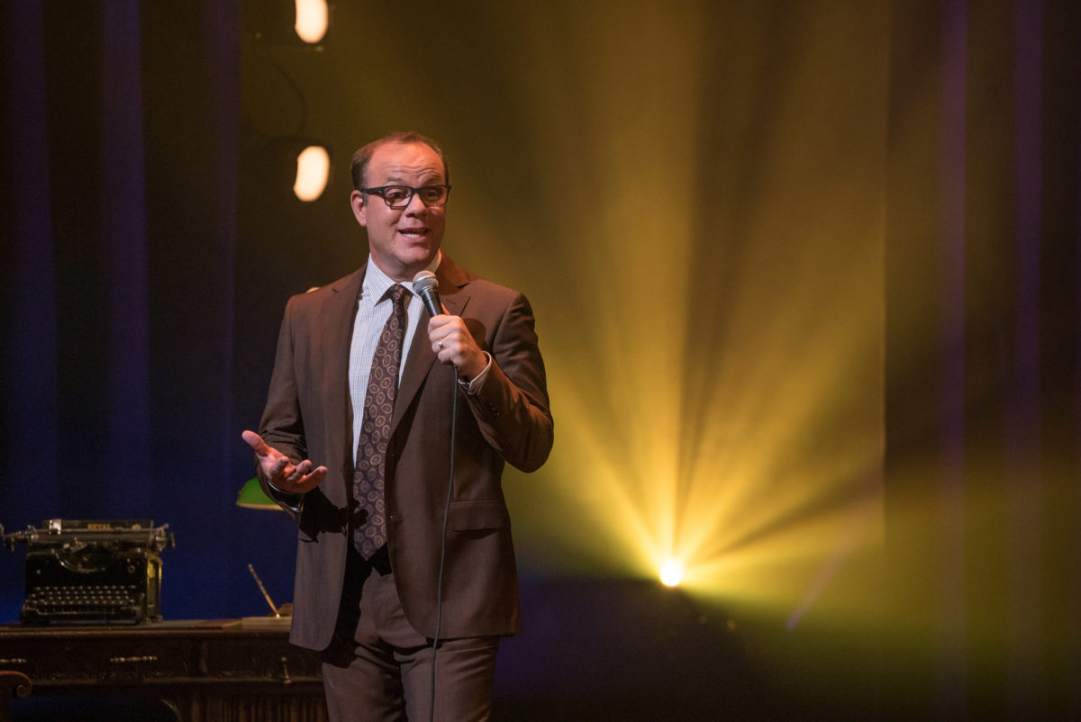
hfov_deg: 10.3
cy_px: 361
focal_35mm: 200
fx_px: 6010
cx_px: 540
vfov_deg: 6.9
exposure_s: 1/200
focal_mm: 200
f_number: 6.3
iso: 2500
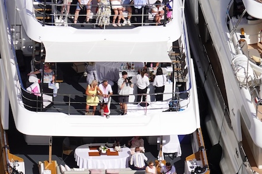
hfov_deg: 10.8
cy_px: 193
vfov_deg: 7.3
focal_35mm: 187
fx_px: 1360
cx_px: -54
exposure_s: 1/1250
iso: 100
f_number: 5
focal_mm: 70
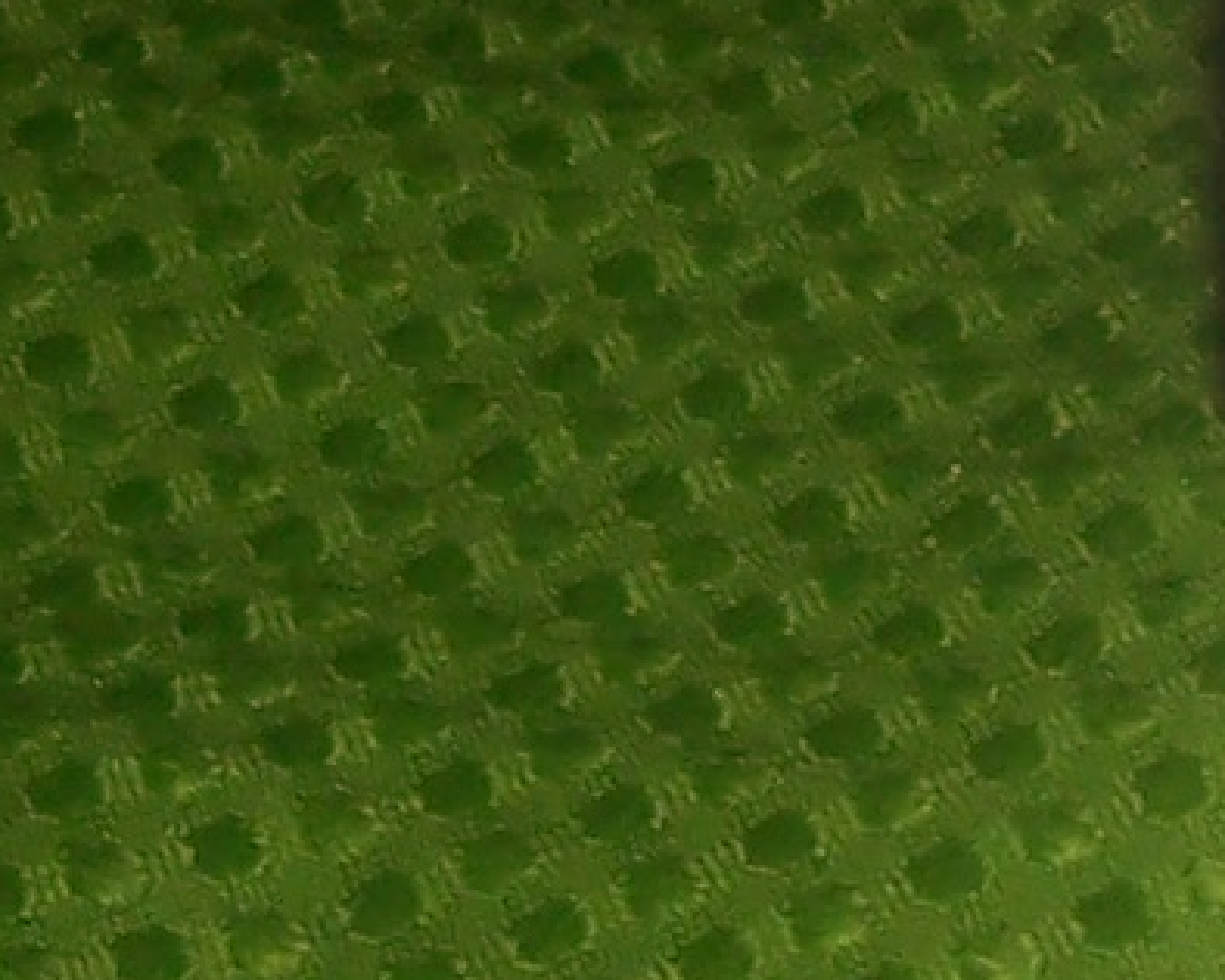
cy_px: 392
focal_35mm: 194
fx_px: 7032
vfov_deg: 8.0
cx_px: 1828
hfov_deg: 9.7
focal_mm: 5.6
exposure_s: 1/60
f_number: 2.7
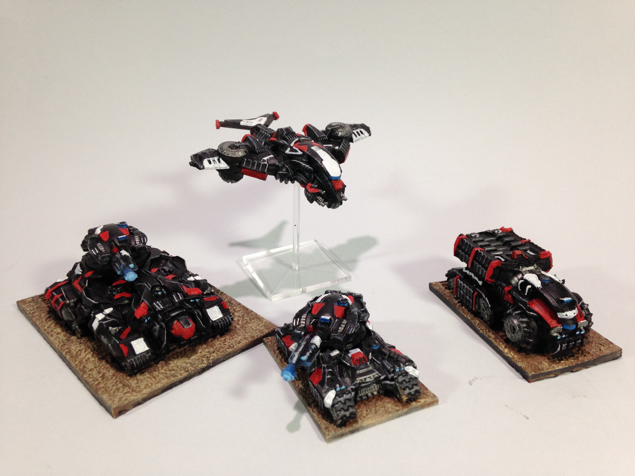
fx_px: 605
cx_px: 318
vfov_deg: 42.9
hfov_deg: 55.4
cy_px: 238
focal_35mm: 33
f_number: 2.4
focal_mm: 4.12
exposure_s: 1/20
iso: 64
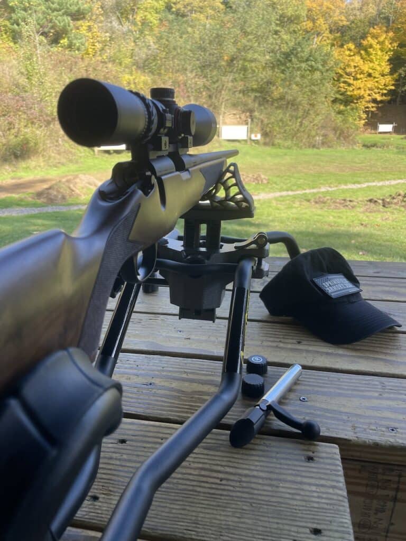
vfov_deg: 67.3
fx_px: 407
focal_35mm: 26
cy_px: 270
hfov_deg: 53.1
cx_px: 203
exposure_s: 1/456
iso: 32
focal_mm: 4.2
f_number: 1.6
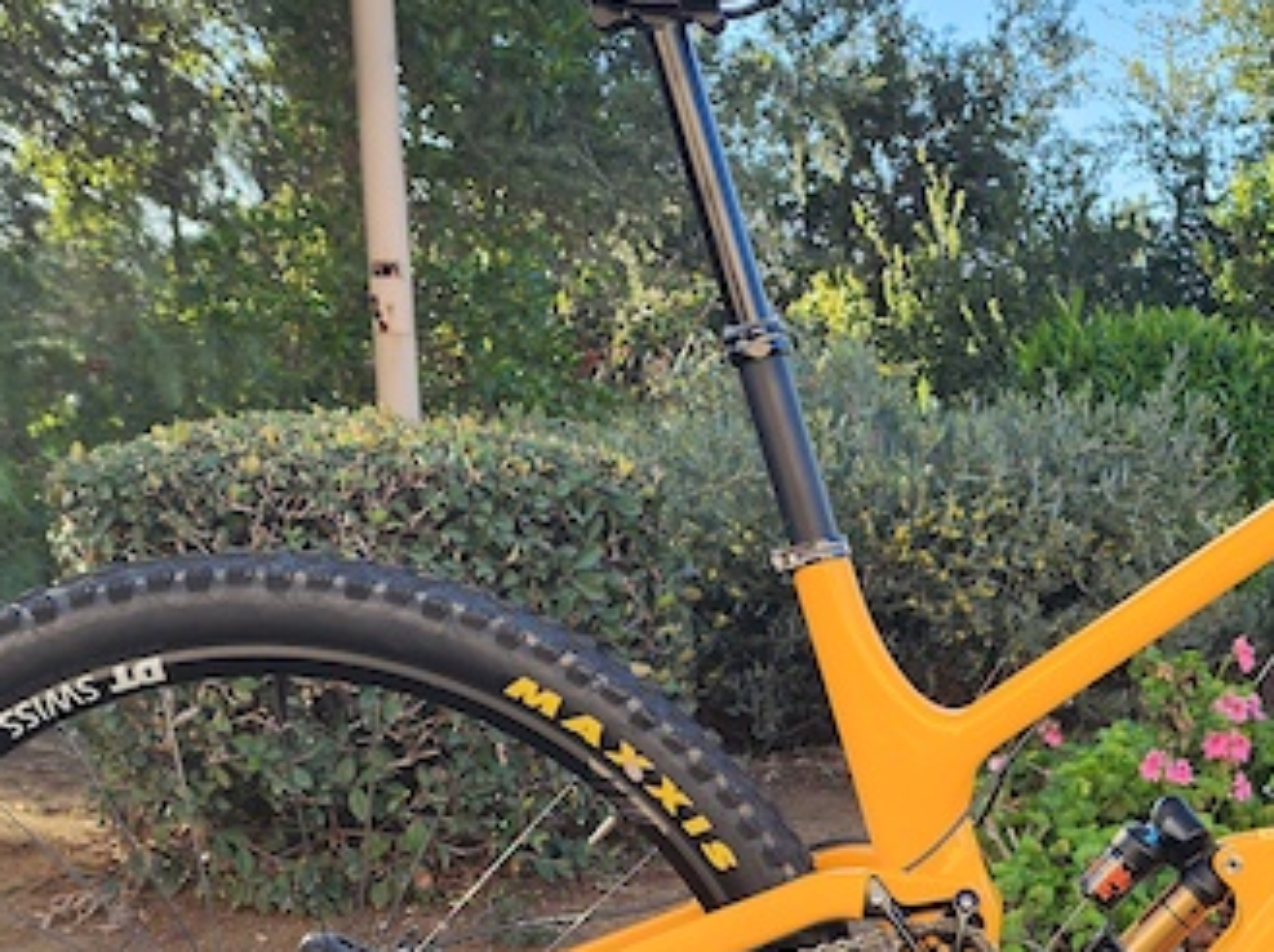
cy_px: 937
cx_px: 1189
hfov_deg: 32.4
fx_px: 2059
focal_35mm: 56
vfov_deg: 24.9
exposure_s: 1/180
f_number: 1.8
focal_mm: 6.4
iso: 16
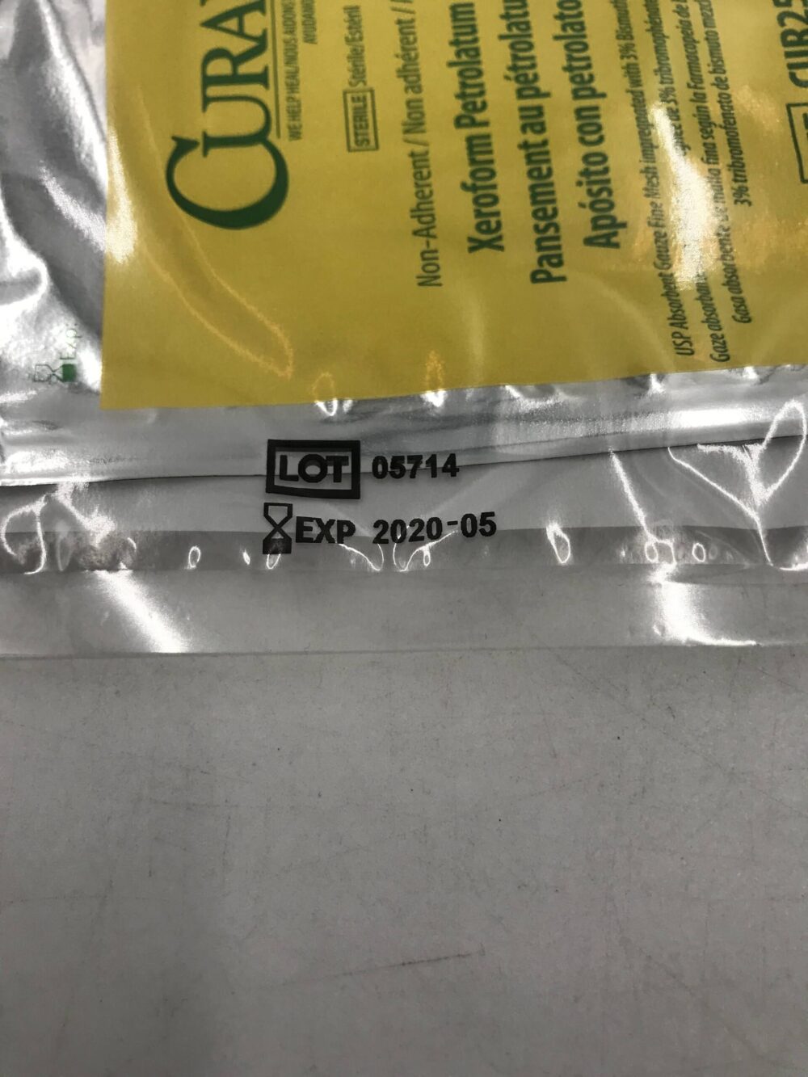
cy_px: 538
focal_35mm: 28
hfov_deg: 49.8
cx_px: 404
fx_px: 871
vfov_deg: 63.4
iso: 20
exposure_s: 1/40
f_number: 1.8
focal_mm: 3.99
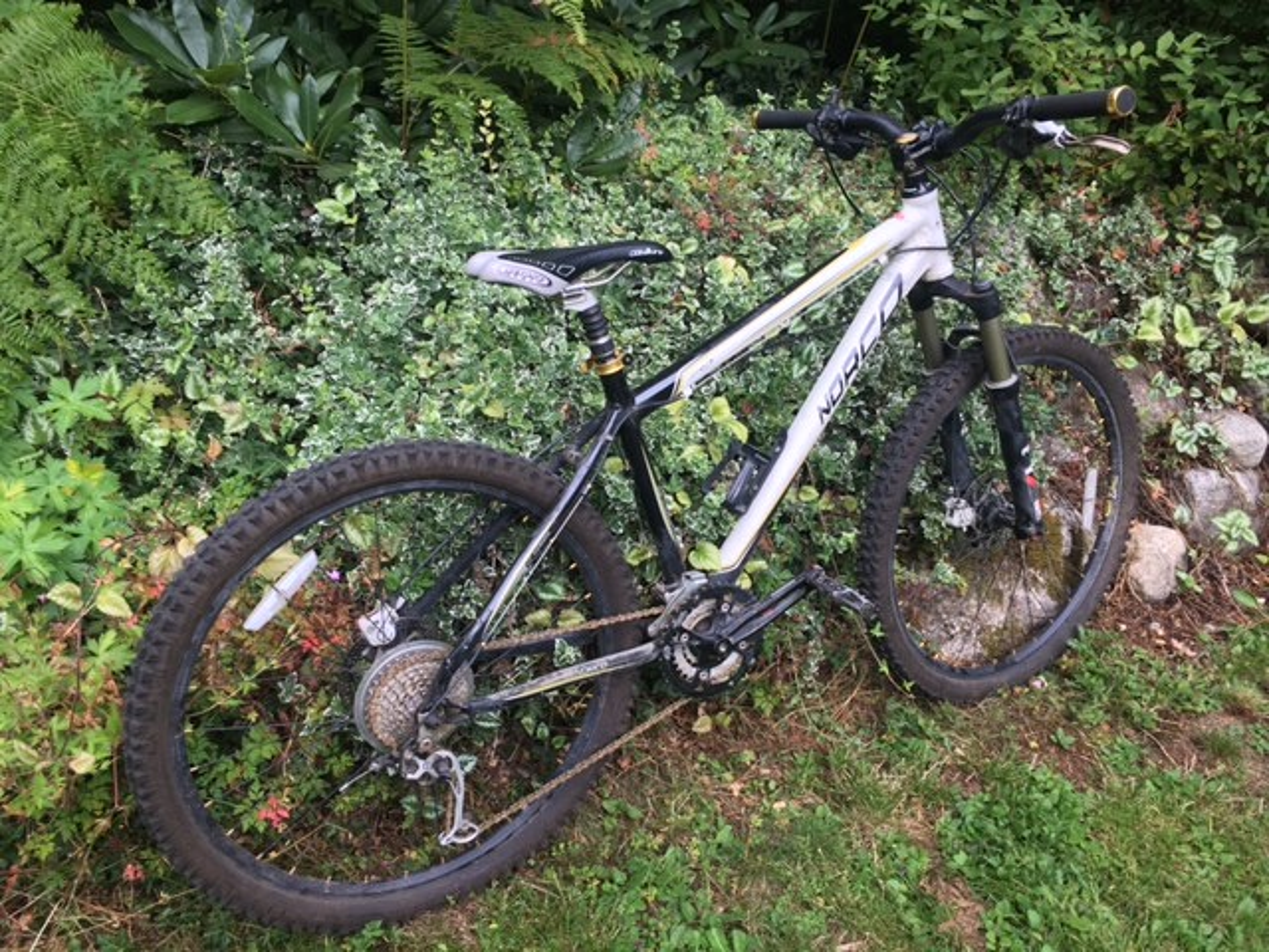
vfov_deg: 48.2
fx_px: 1063
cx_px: 634
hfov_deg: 61.7
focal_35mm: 29
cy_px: 476
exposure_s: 1/60
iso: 25
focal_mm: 4.15
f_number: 2.2
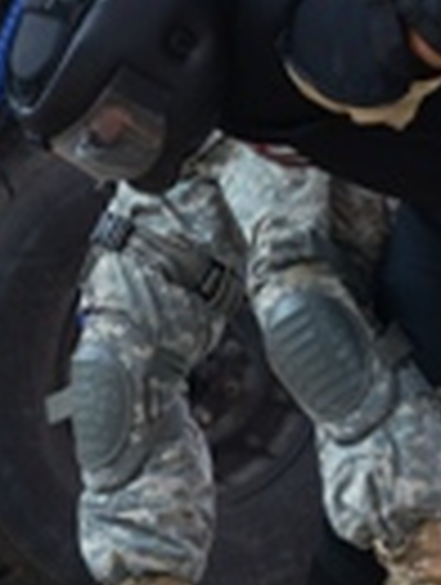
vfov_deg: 4.9
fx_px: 6874
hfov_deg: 3.7
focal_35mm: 406
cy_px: 124
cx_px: 734
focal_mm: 86
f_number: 2.8
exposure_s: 1/800
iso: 1000
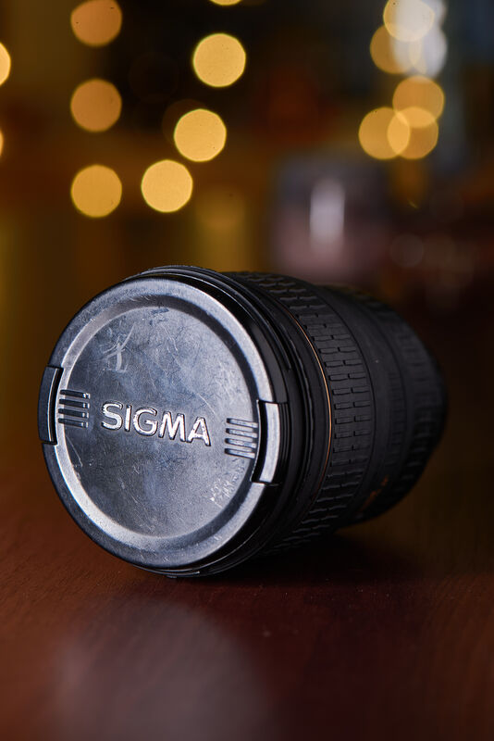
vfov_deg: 19.4
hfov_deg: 13.1
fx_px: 2159
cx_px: 247
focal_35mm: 105
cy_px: 370
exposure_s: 1/1.59
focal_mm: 105
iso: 200
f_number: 7.1
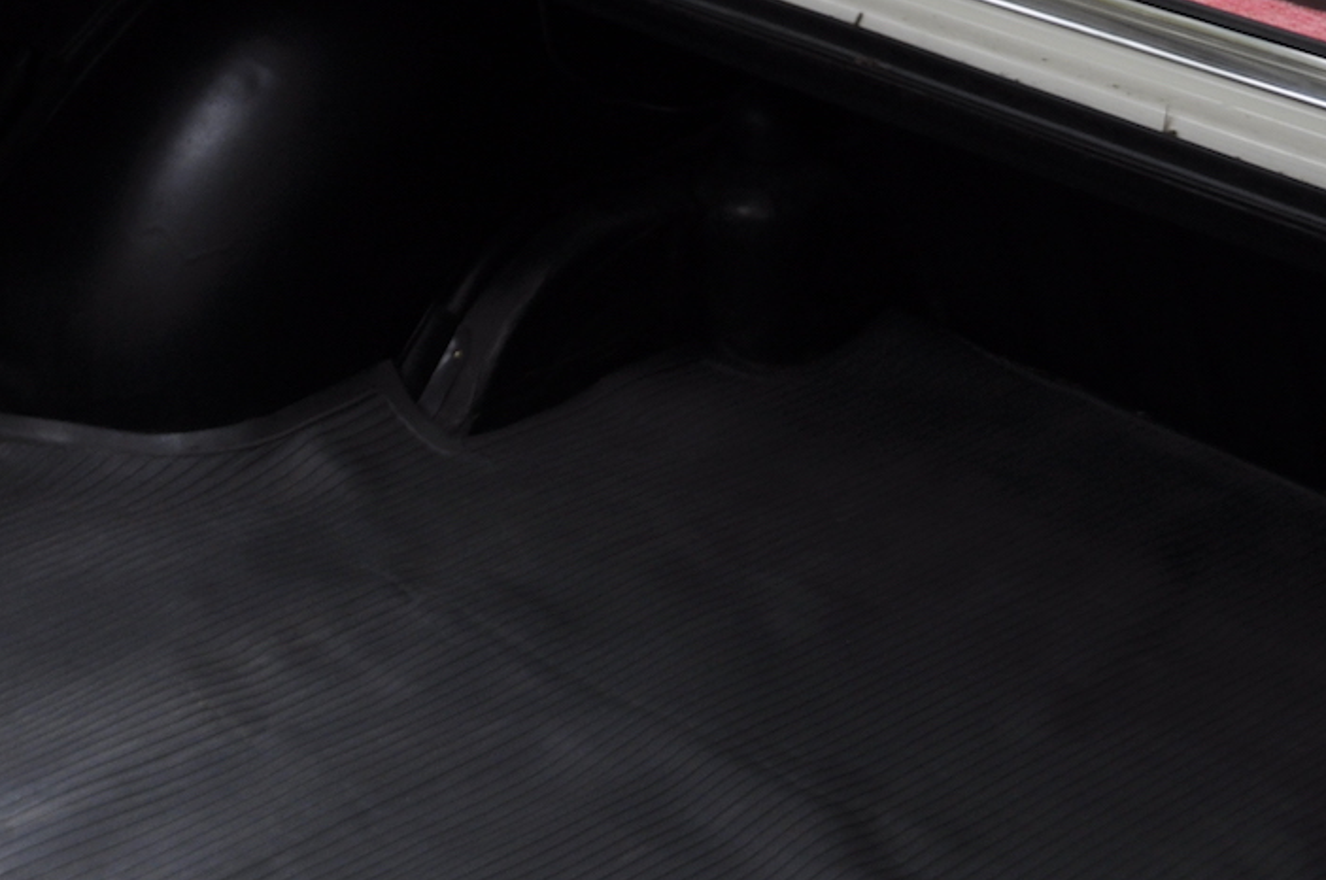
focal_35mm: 94
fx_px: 3458
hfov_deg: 21.6
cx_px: 434
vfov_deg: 14.4
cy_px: 742
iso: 220
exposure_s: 1/125
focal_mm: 22
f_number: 5.6
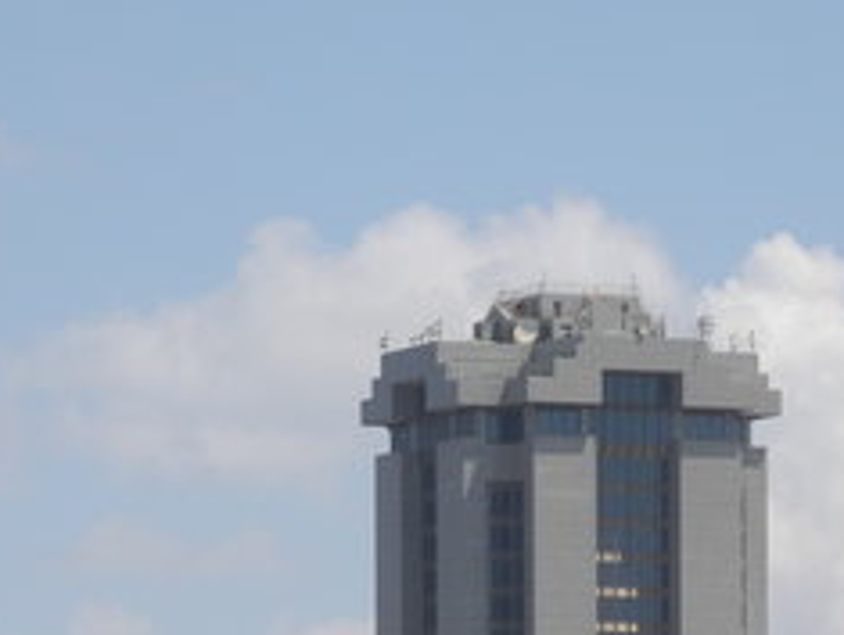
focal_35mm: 390
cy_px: 764
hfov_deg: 5.1
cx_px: 510
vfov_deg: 3.8
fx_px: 9523
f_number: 5
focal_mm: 32.6
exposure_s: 1/706
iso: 100
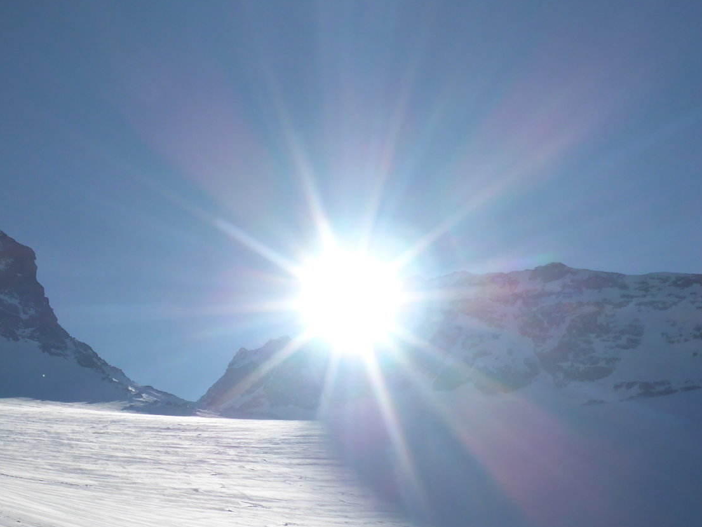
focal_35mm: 57
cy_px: 386
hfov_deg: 31.8
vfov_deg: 25.4
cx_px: 43
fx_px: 1156
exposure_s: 1/800
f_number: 10
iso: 100
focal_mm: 4.9
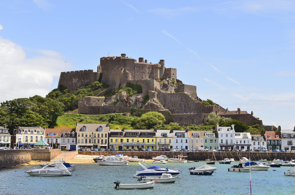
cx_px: 148
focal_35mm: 66
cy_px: 98
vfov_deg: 20.5
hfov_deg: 30.6
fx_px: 540
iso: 100
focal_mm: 44
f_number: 7.1
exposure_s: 1/200
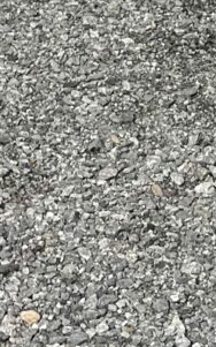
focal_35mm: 171
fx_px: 1611
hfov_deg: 7.2
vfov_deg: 11.0
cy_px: -369
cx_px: 527
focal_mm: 5.1
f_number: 1.6
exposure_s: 1/3215
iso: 50
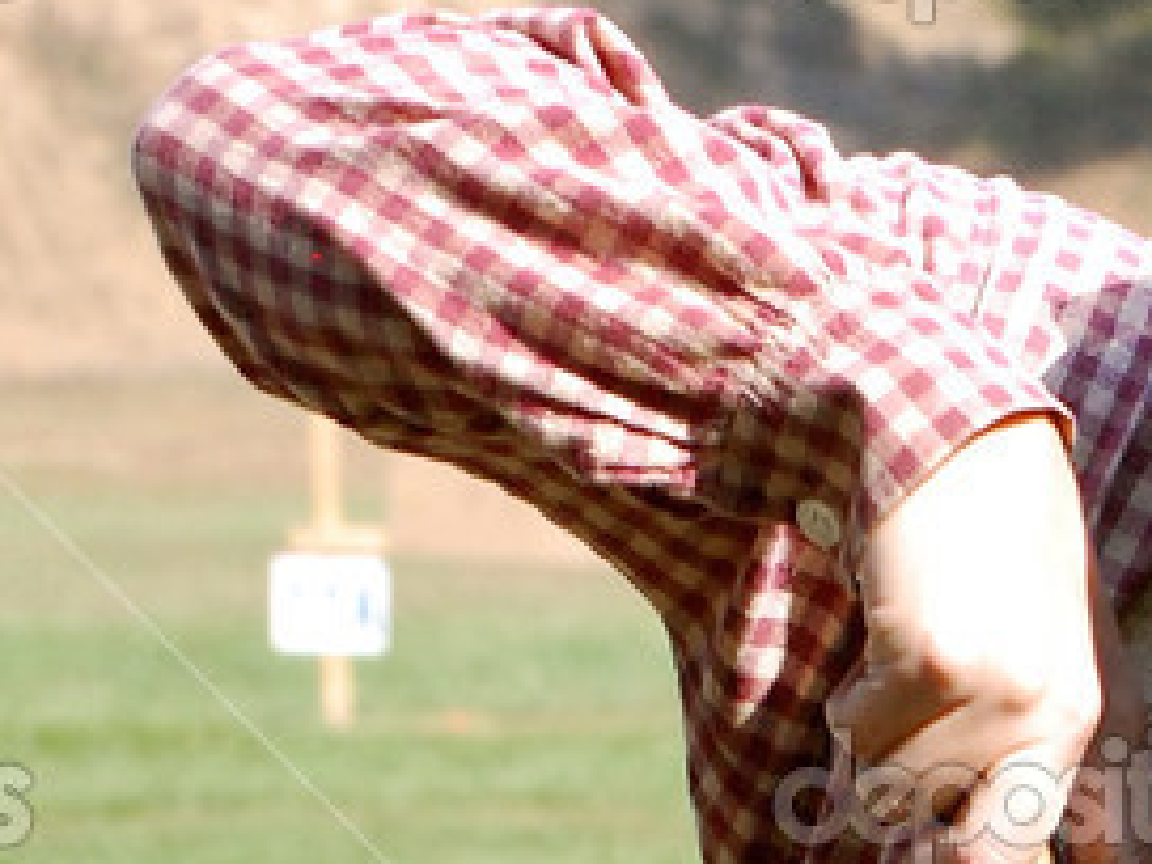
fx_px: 12646
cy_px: 1645
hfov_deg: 5.2
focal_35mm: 380
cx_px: 1160
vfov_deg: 3.9
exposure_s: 1/1000
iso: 1600
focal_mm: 70
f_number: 13
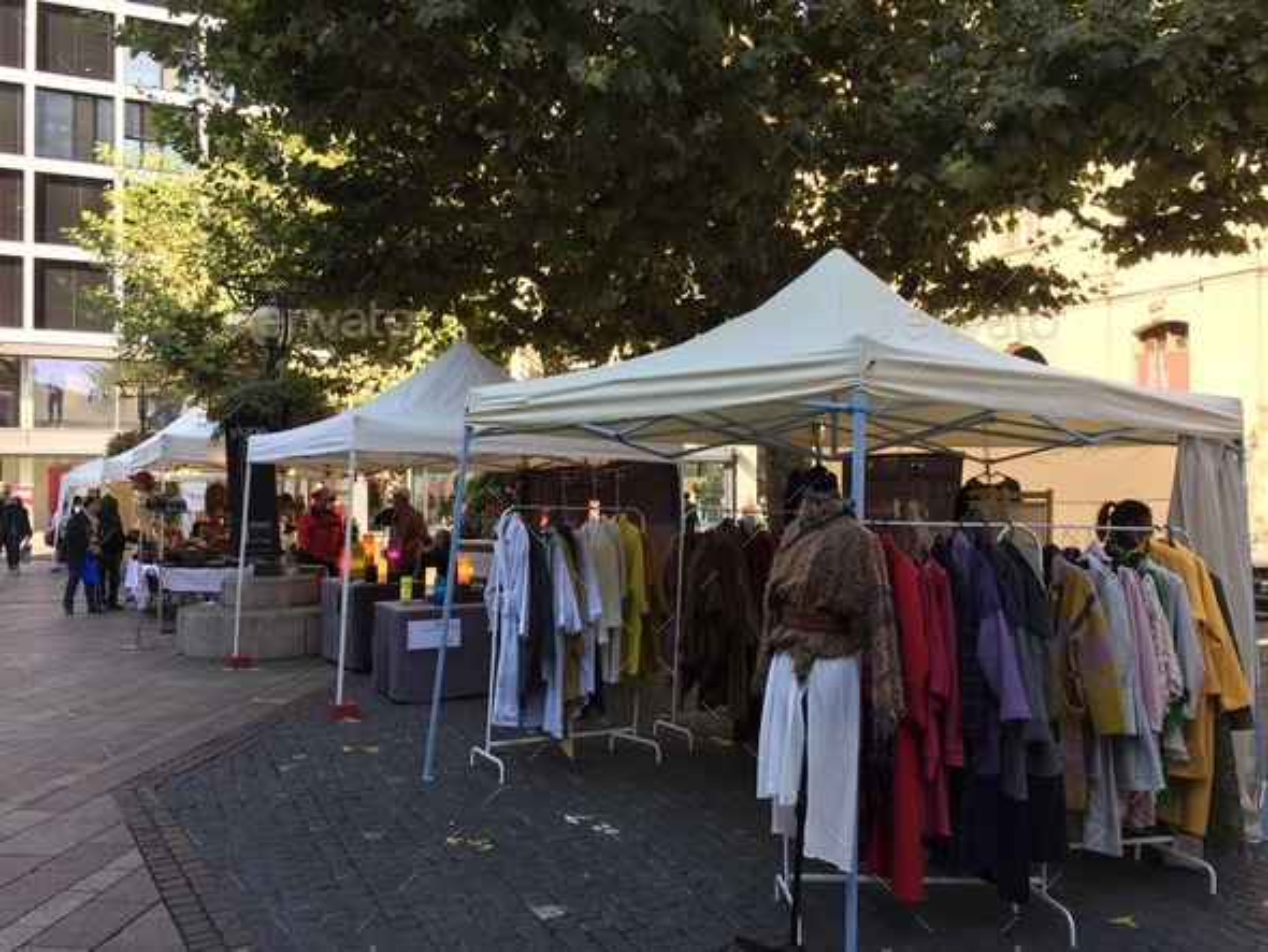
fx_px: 1063
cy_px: 476
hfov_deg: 61.6
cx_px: 634
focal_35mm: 29
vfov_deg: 48.3
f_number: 2.2
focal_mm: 4.15
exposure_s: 1/241
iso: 32
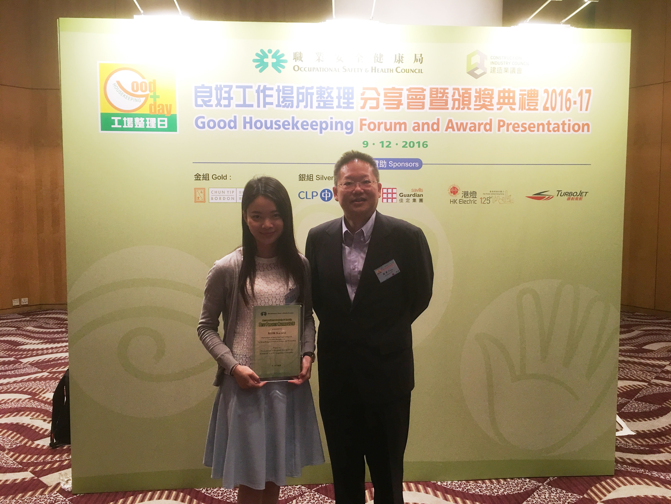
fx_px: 562
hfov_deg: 61.7
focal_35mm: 29
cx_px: 336
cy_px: 252
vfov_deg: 48.2
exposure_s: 1/33
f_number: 2.2
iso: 50
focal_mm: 4.15
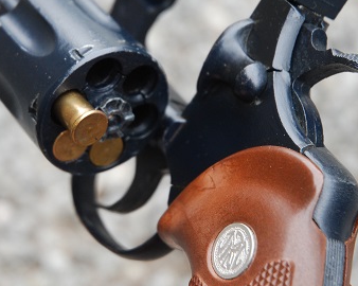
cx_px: 102
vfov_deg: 8.8
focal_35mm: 175
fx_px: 1853
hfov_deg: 11.0
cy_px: 100
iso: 400
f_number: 4.5
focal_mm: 70
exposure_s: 1/50
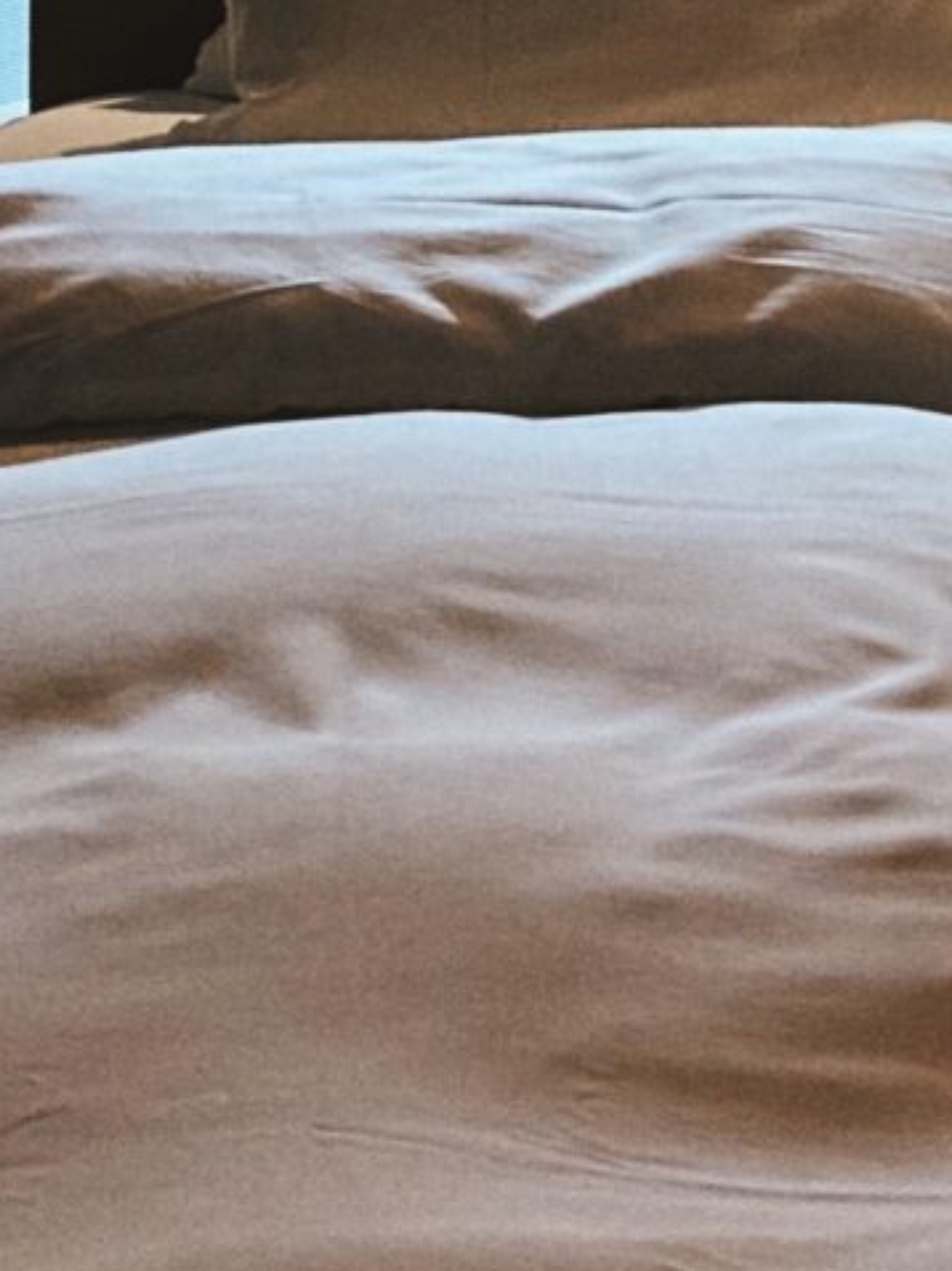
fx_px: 4404
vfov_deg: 14.6
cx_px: 912
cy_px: -968
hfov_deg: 12.2
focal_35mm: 120
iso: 400
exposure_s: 1/31
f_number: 1.8
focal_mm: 3.99
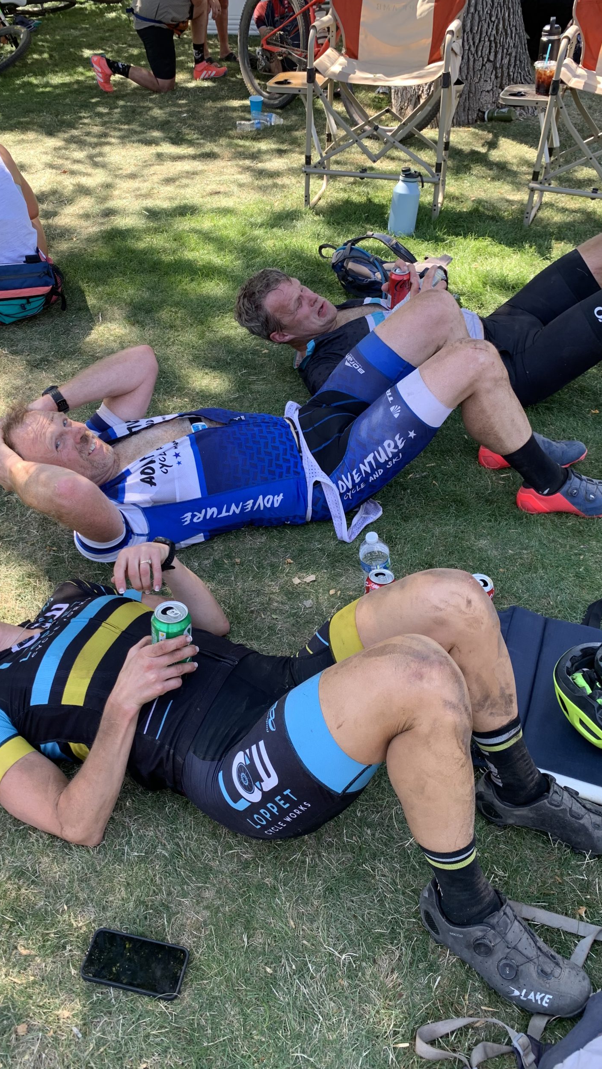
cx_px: 277
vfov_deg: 66.1
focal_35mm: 29
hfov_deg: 40.2
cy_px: 529
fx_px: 823
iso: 25
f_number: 1.8
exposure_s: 1/135
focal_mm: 4.25
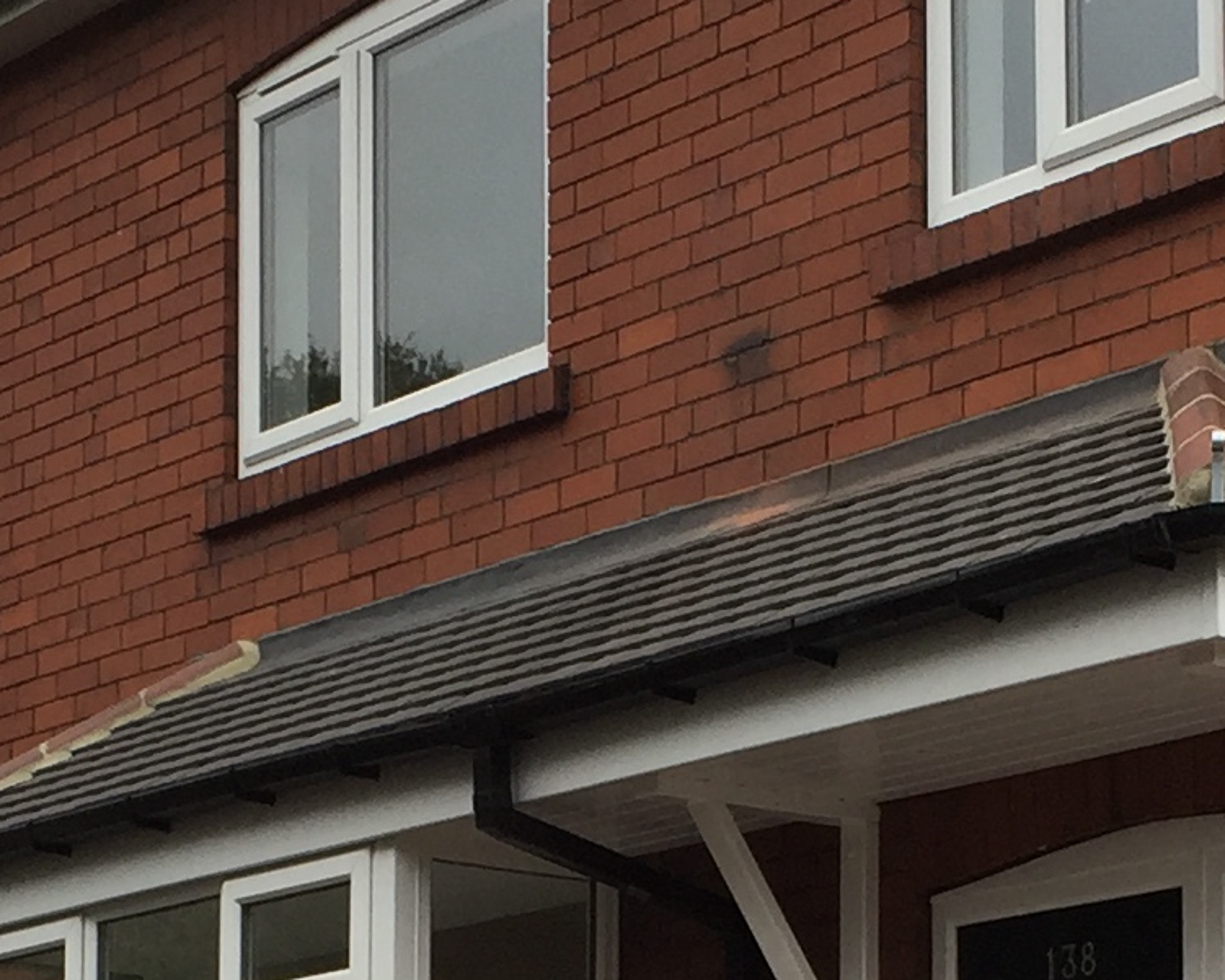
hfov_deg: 15.6
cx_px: 509
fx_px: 4460
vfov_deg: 12.2
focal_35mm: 123
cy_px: 1220
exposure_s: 1/638
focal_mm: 4.15
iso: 32
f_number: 2.2
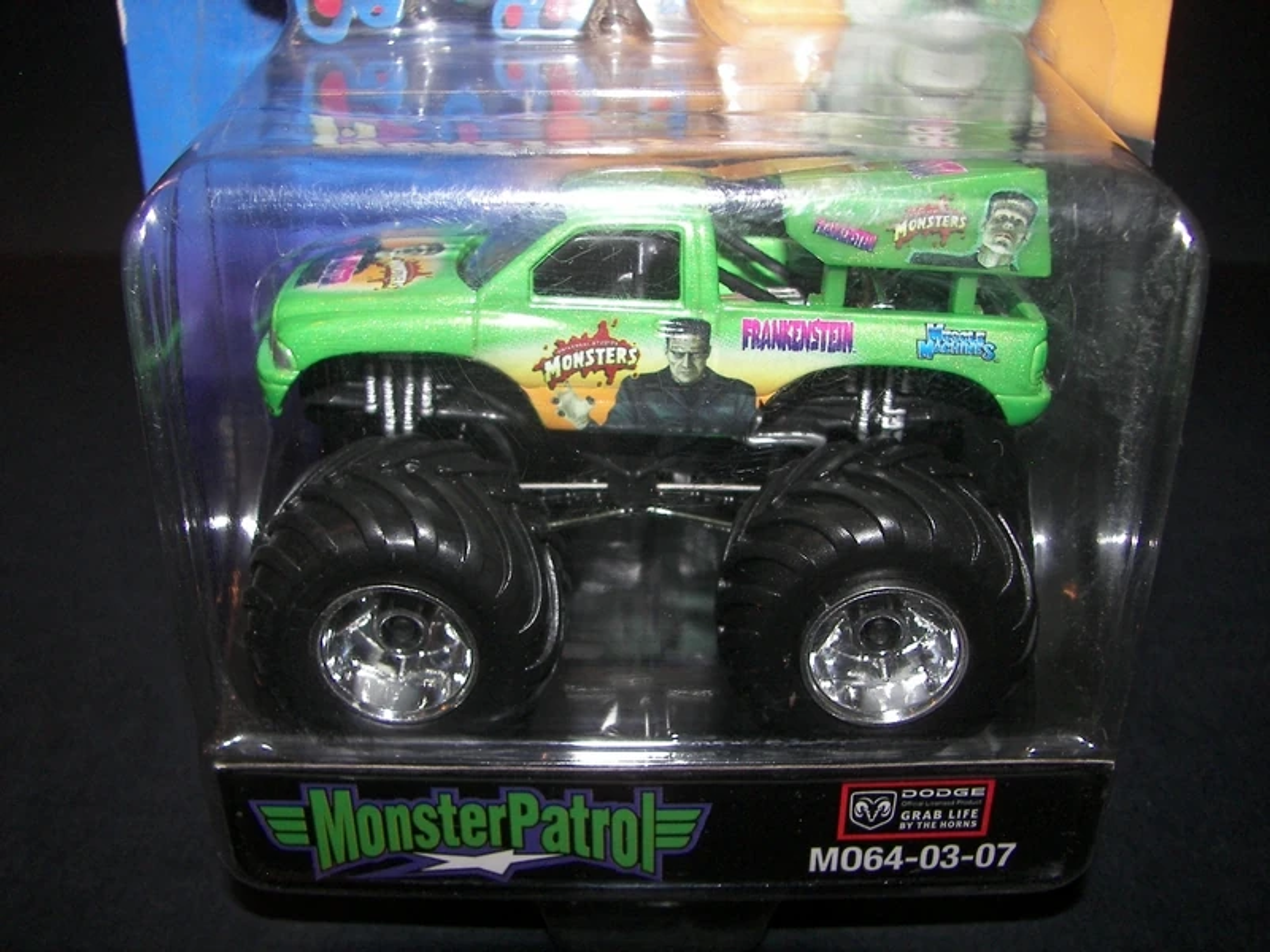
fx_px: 1321
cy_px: 476
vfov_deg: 39.7
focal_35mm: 36
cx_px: 635
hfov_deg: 51.4
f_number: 2.8
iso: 100
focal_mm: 6
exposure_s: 1/30
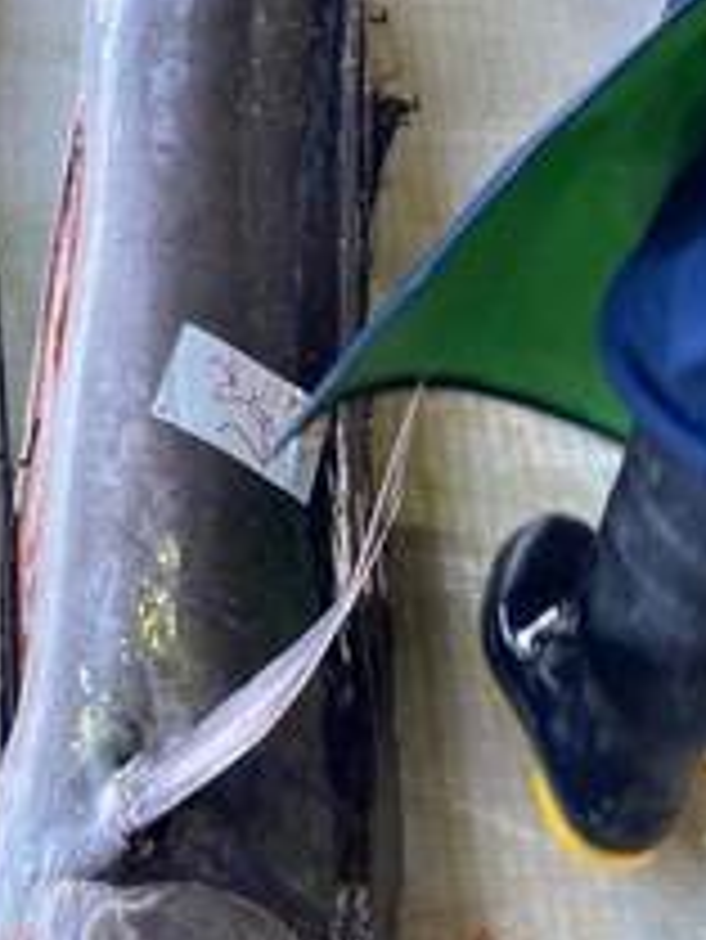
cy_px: 607
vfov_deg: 28.8
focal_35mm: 67
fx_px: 1820
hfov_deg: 21.2
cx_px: -7
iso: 50
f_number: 1.8
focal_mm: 3.99
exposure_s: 1/60
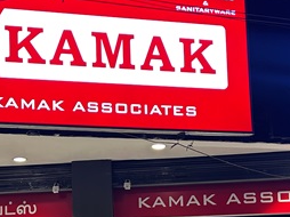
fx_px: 686
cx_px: 82
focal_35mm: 82
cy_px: 200
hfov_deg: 23.7
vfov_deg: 17.7
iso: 100
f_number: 1.5
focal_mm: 5.7
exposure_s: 1/100
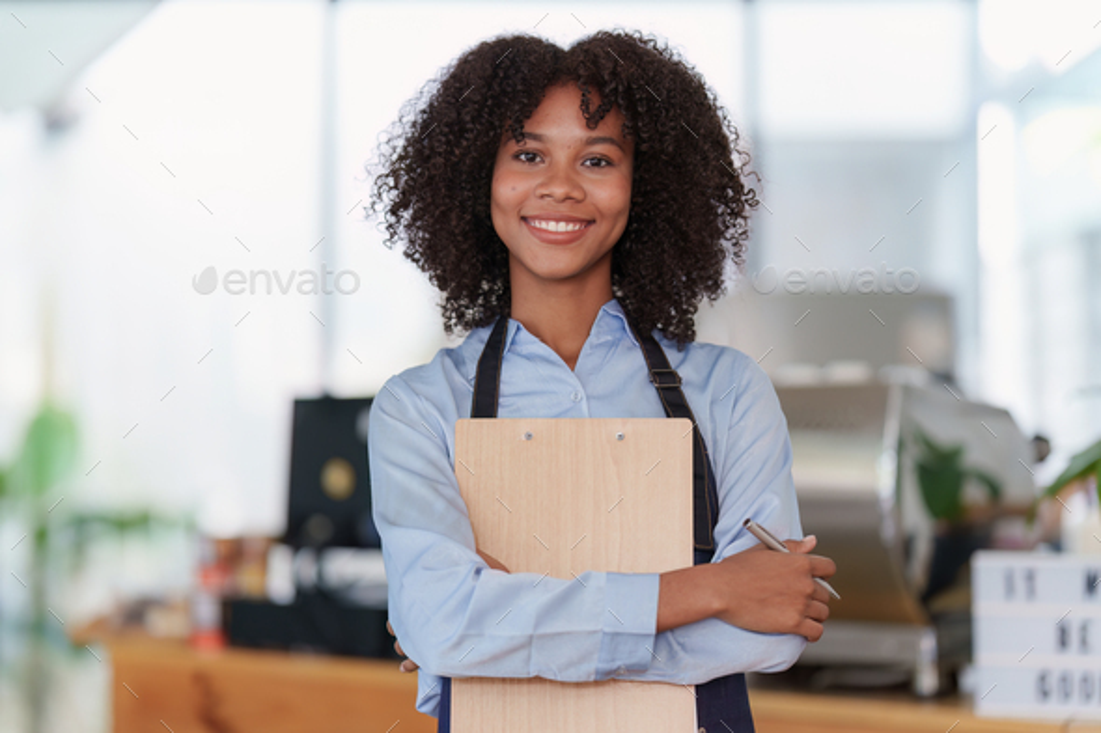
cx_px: 550
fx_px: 2599
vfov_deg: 16.1
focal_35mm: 85
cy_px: 366
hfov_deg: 23.9
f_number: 1.4
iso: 200
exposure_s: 1/320
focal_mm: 85
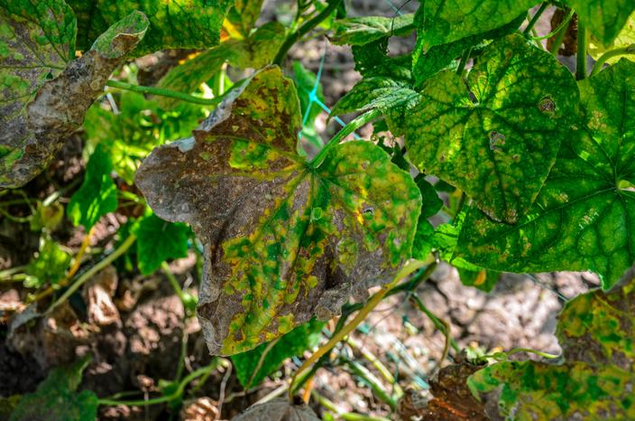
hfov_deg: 39.0
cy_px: 210
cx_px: 318
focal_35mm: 51
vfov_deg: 26.4
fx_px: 898
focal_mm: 34
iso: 100
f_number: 5
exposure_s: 1/100
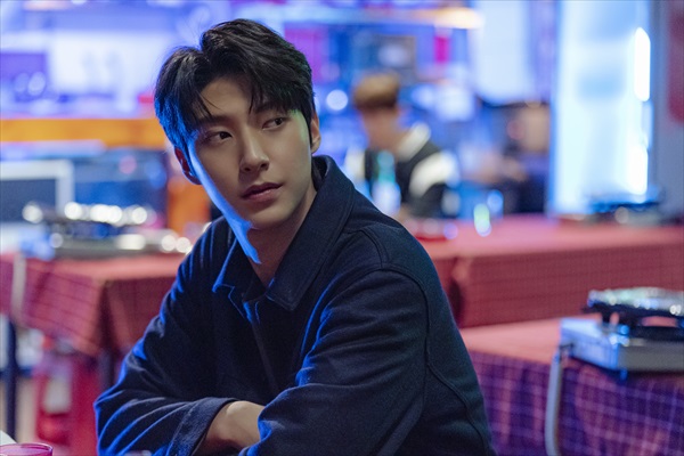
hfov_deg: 23.1
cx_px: 342
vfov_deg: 15.5
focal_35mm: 88
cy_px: 228
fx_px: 1672
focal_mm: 88
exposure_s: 1/100
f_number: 2.8
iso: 8000
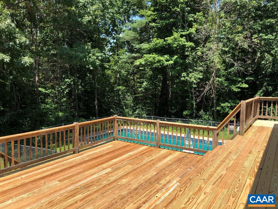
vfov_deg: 49.7
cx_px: 139
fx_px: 225
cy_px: 104
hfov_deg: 63.4
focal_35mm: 28
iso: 20
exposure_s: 1/706
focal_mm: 4
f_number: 1.8
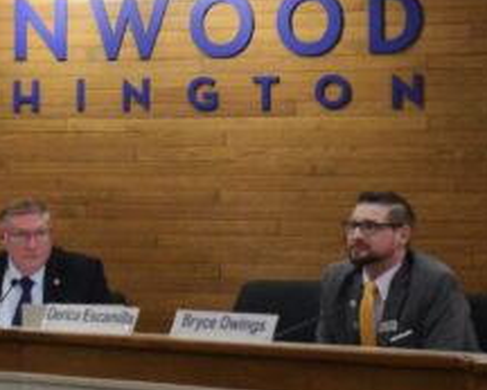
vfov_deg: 9.3
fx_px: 2397
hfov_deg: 11.0
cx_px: -329
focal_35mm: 166
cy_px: 90
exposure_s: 1/125
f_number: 4.5
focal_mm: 25
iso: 1000
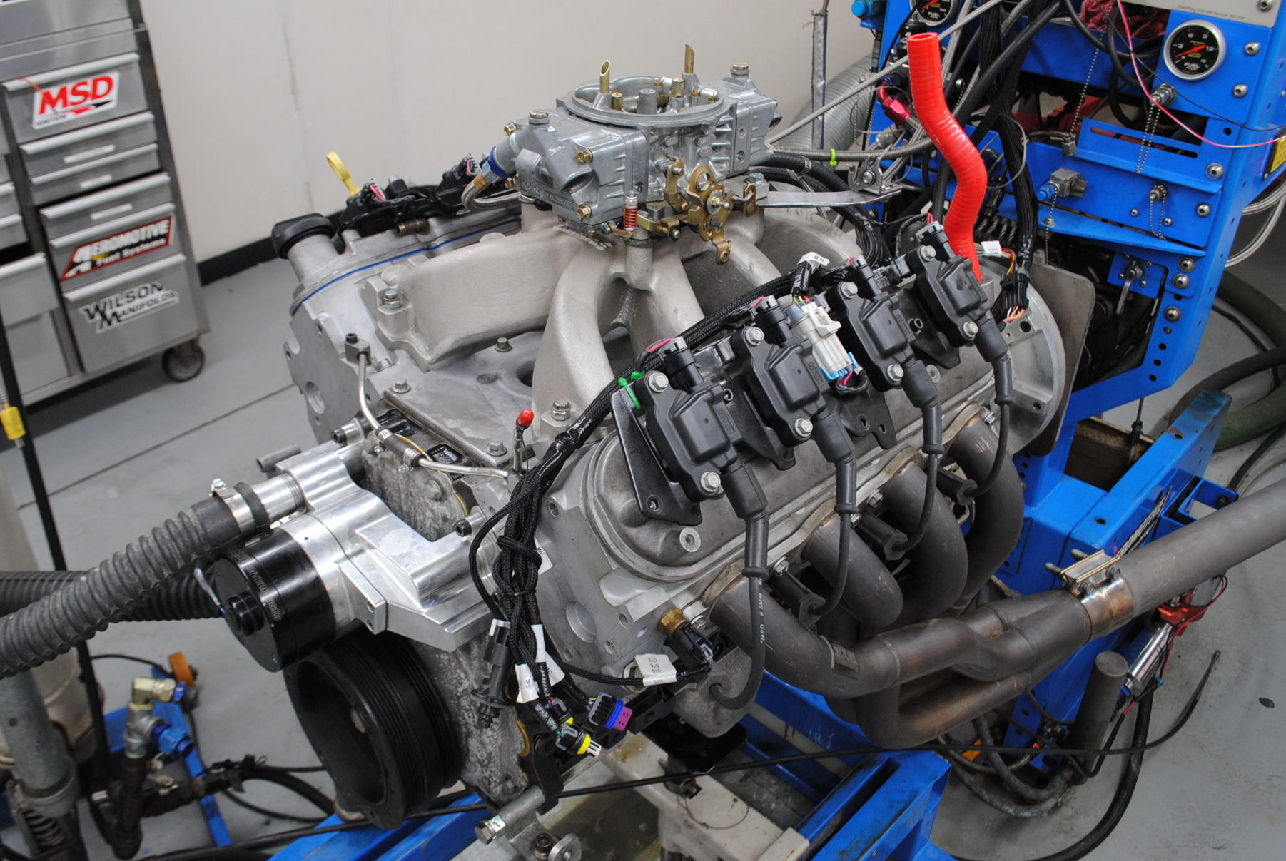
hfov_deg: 63.6
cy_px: 399
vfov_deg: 45.1
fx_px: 1037
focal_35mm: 29
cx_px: 622
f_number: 6.3
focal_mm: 18
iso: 400
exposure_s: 1/10
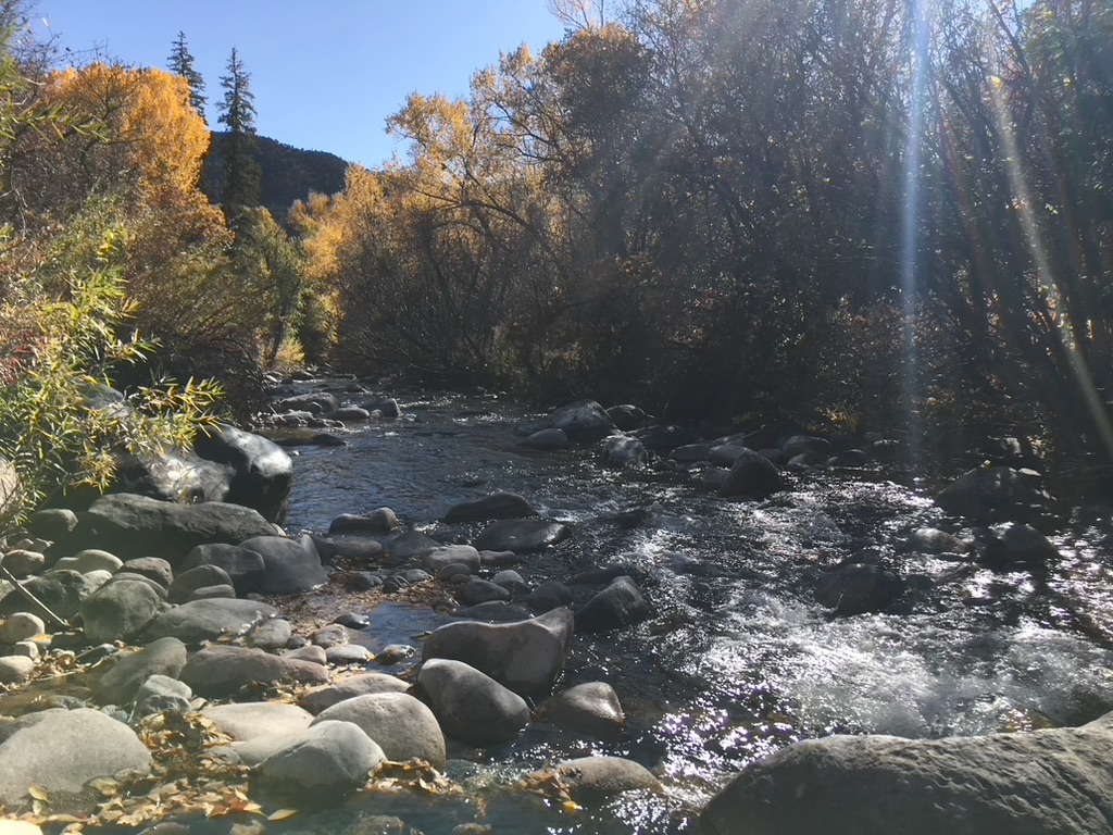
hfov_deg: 61.7
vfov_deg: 48.2
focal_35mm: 29
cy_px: 418
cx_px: 556
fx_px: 932
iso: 25
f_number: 2.2
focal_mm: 4.15
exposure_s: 1/1350
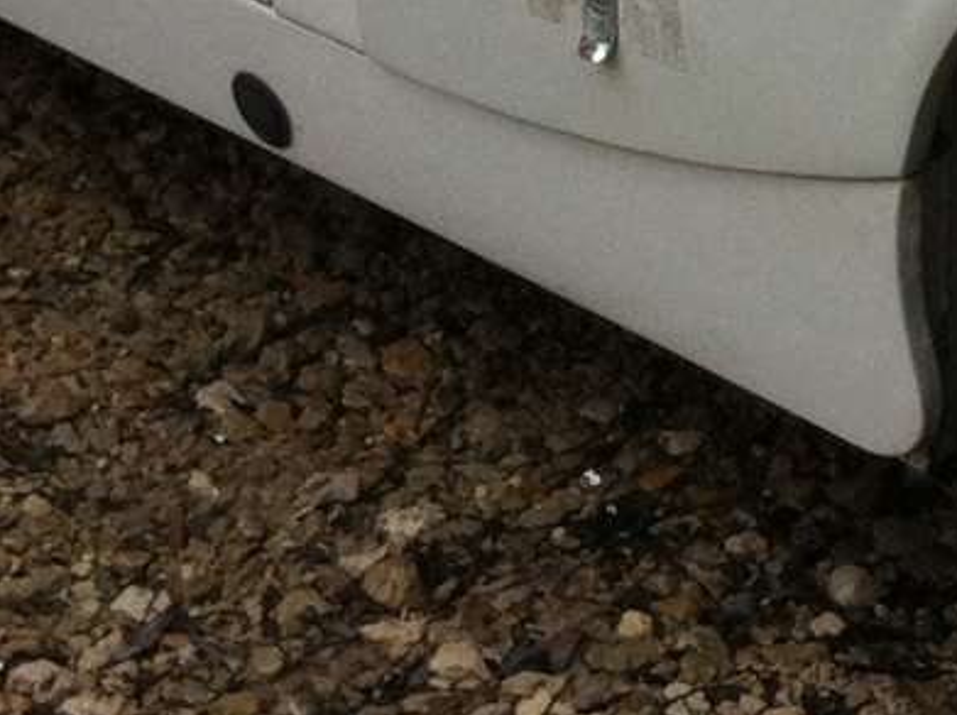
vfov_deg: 8.1
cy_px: -348
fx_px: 4941
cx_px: 1187
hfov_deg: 10.8
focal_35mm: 179
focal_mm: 3.85
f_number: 2.8
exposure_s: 1/120
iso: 80
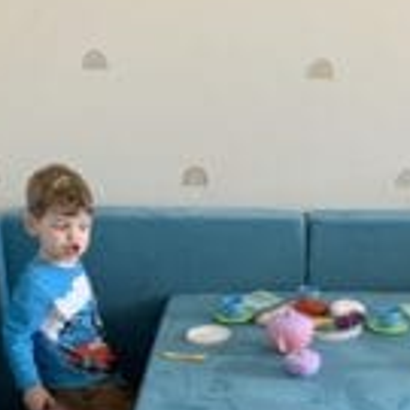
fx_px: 791
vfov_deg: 27.8
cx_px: 293
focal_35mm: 59
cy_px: 380
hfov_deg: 28.8
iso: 320
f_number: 1.8
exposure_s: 1/60
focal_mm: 4.25
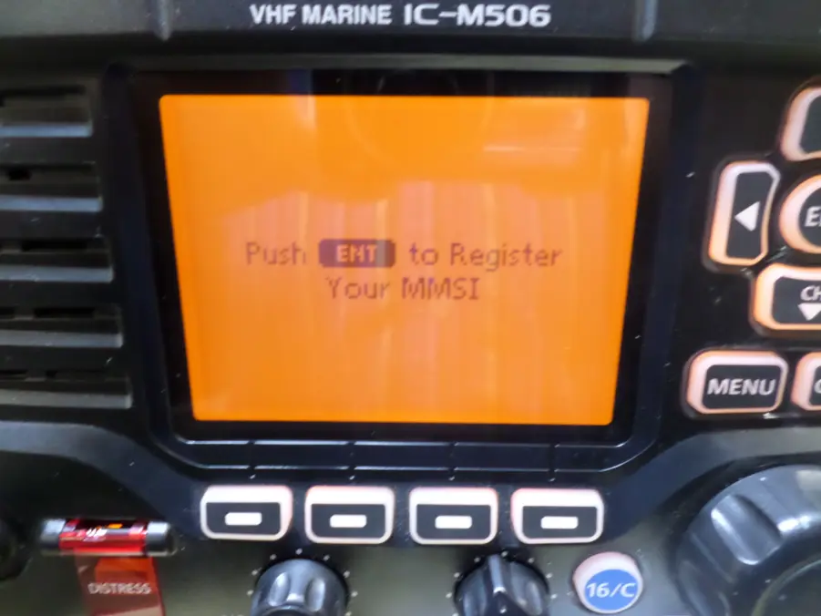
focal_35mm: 25
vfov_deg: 54.9
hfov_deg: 69.4
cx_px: 410
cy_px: 308
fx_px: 593
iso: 320
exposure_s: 1/30
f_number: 2.5
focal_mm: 4.5
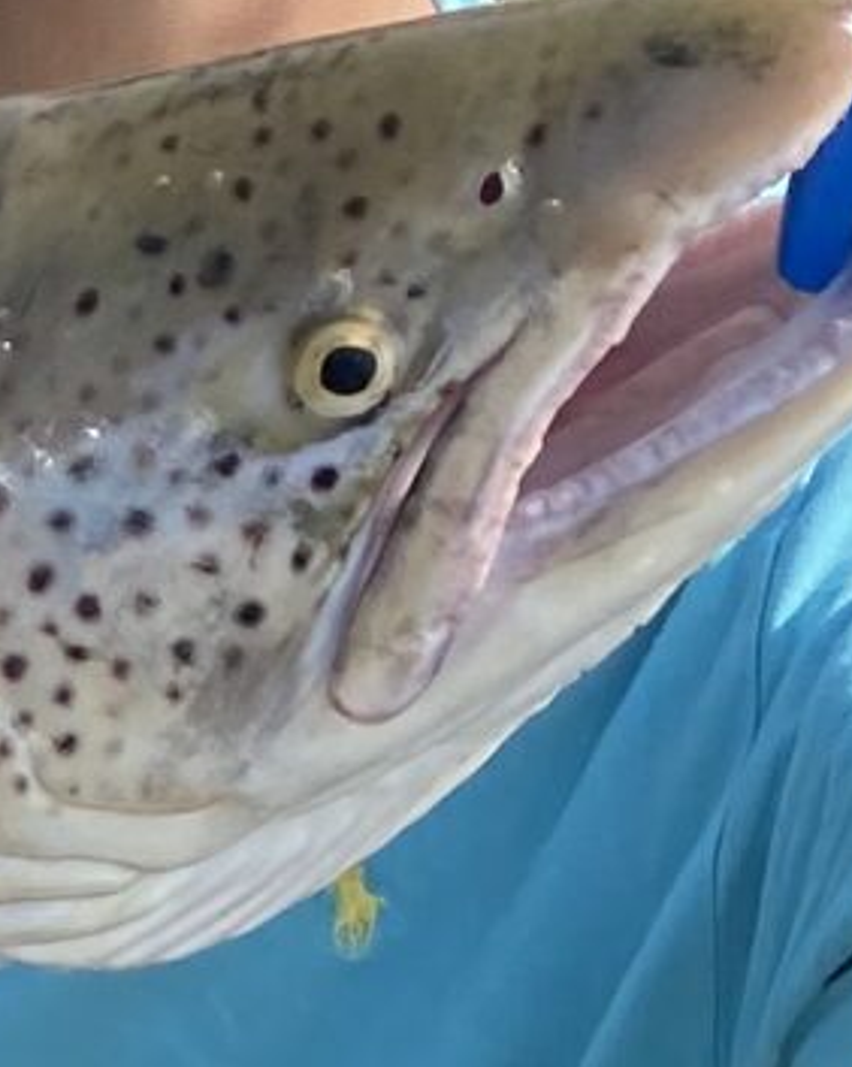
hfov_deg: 7.9
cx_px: -1091
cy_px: 2300
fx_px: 5805
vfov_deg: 9.6
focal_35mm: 184
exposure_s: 1/1754
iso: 32
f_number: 1.8
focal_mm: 4.25
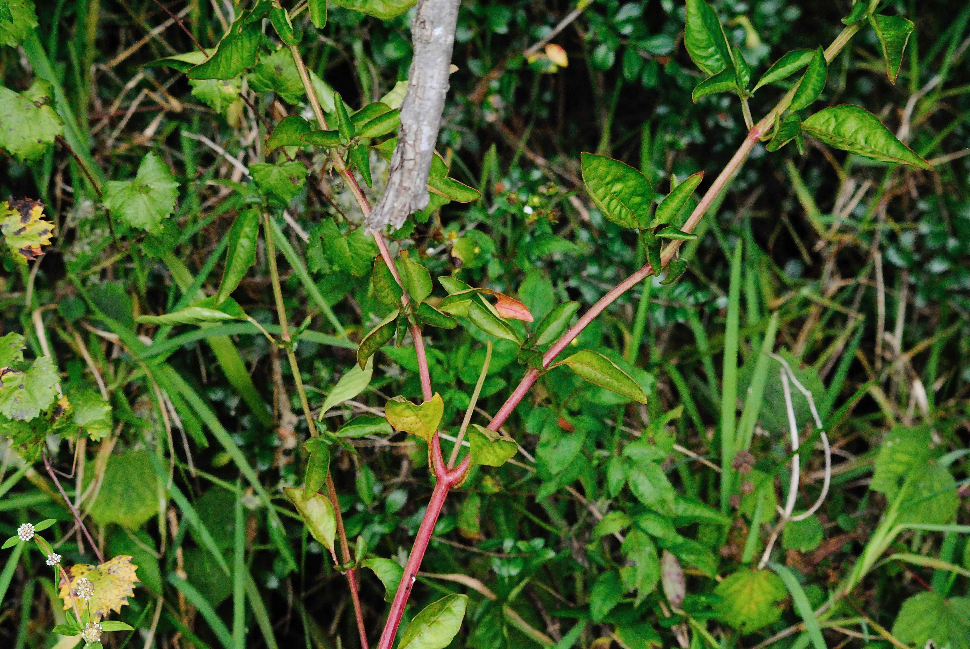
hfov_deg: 19.4
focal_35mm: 105
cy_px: 324
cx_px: 485
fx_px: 2833
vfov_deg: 13.1
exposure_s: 1/1250
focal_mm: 70
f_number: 9
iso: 1600
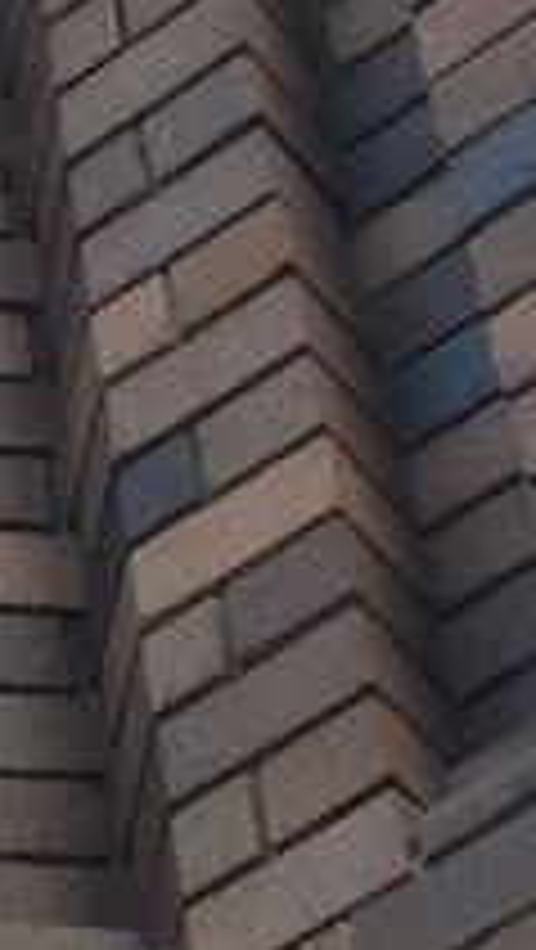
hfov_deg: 4.6
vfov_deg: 8.1
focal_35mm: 265
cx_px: -338
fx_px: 6682
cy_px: 916
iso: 100
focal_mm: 4.28
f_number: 2.4
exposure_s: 1/120
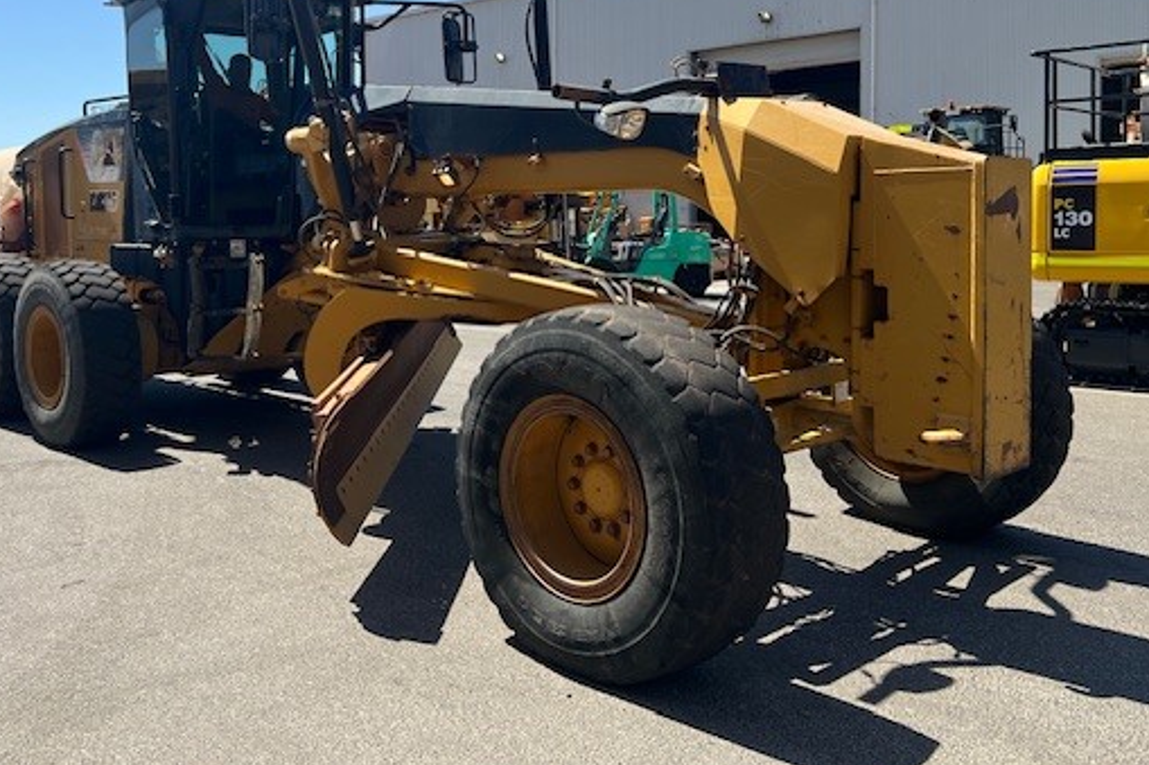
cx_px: 512
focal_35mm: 34
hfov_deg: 55.7
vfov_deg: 38.4
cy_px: 255
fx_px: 1085
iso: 50
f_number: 1.5
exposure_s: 1/3257
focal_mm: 5.7
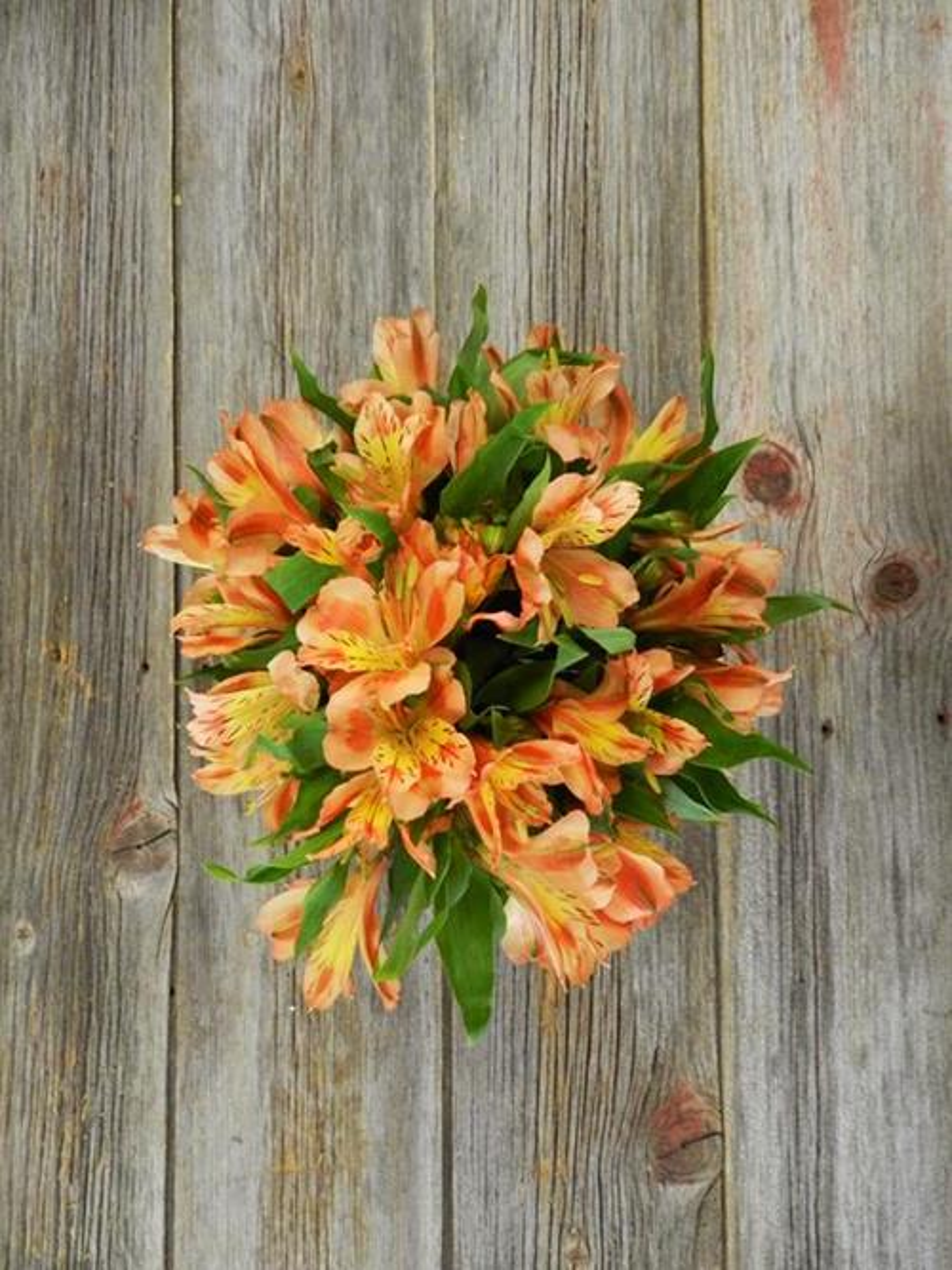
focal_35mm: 23
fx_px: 844
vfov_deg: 73.9
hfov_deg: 58.9
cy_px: 635
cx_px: 476
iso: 800
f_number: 3.4
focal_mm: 4
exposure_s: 1/80
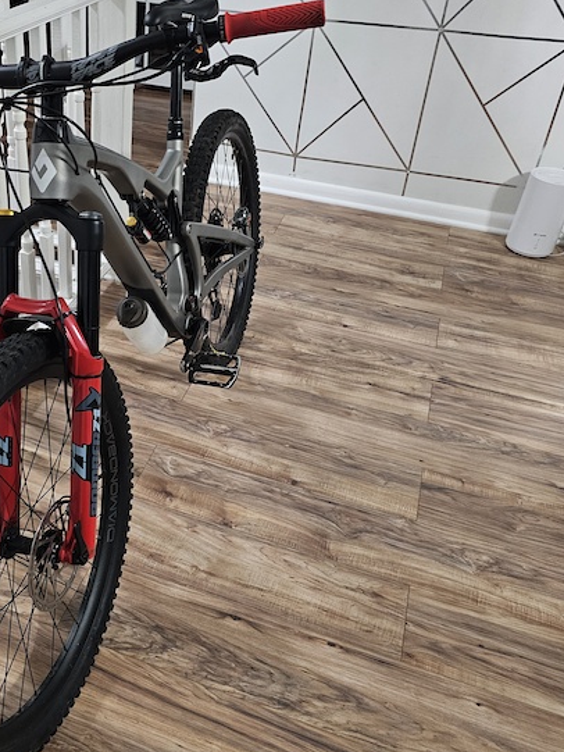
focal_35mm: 34
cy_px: 367
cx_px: 122
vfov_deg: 53.9
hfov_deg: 40.3
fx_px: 738
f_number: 1.7
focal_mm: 6.3
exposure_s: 1/24
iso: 800
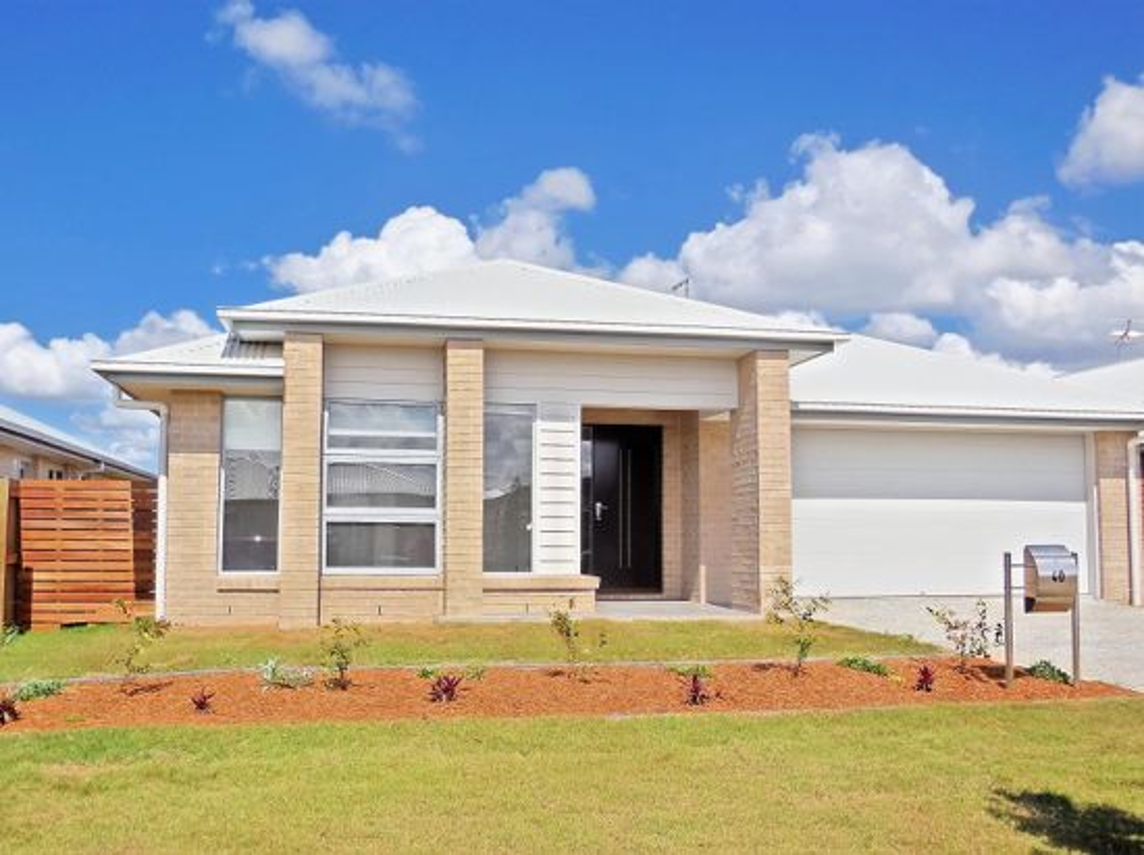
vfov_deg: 46.7
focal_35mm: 30
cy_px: 428
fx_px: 990
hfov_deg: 60.0
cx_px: 572
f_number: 6.5
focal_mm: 5.3
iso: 125
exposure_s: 1/640
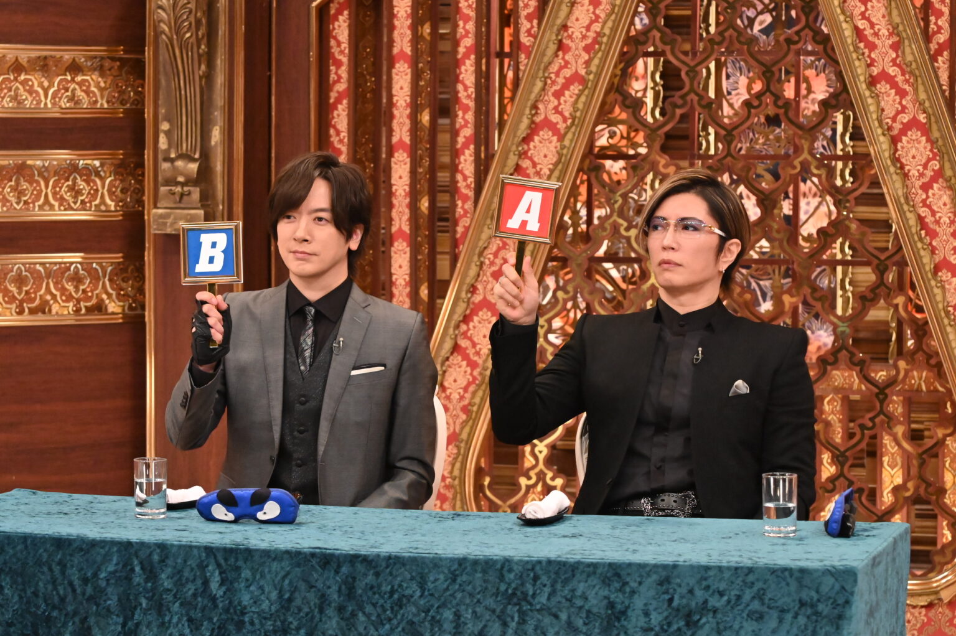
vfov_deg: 13.0
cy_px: 318
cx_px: 478
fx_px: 2786
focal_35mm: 105
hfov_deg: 19.5
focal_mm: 70
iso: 4000
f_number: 5.6
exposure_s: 1/400
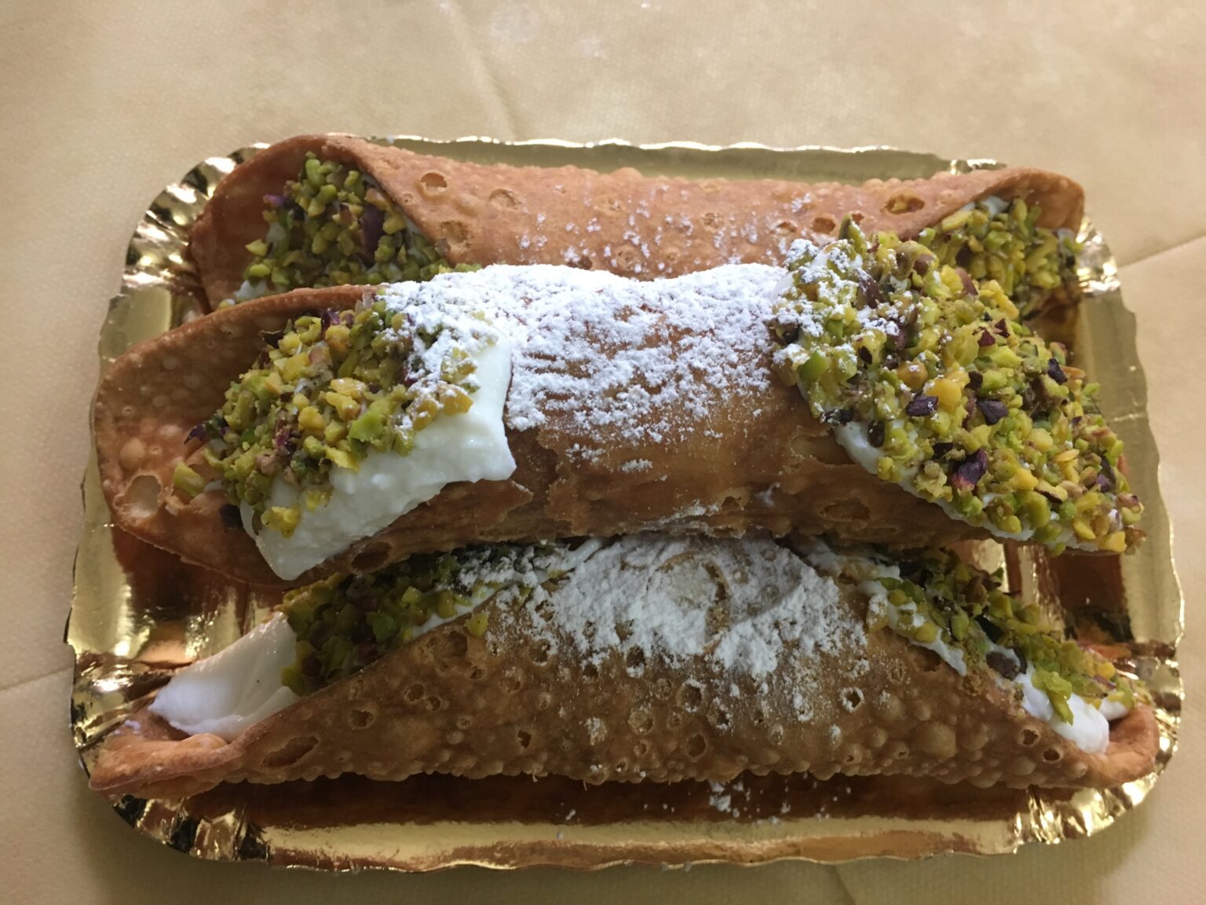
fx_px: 1010
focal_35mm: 29
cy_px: 452
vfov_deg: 48.2
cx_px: 603
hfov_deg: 61.7
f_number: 2.2
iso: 160
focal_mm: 4.15
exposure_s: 1/33
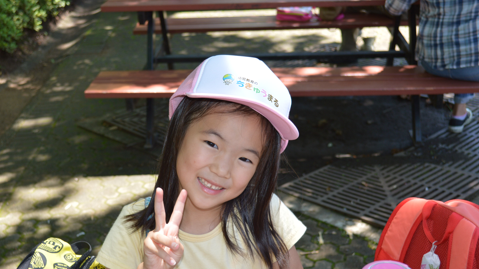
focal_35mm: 54
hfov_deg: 38.4
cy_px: 158
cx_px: 213
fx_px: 686
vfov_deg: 22.2
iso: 160
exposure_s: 1/125
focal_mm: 30
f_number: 4.5
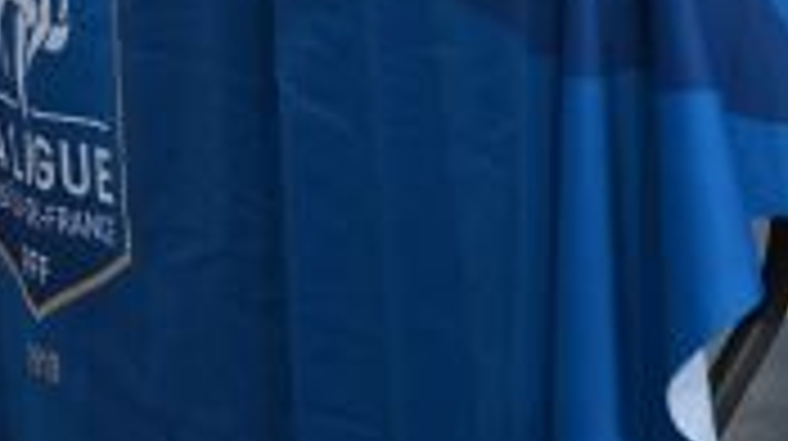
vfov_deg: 3.6
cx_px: 815
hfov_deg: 6.4
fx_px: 6992
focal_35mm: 335
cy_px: -706
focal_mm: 70
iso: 500
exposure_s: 1/125
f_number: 2.8
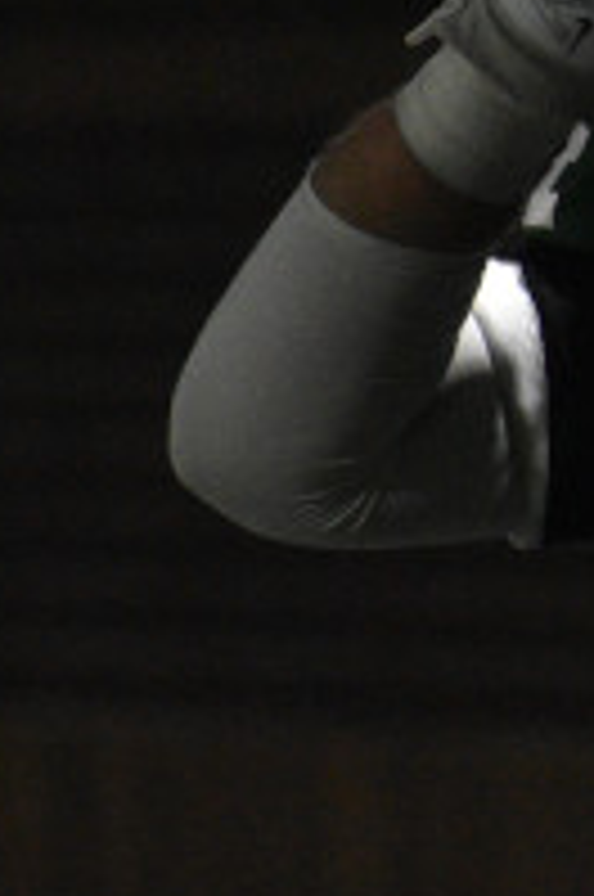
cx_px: 1017
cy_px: 146
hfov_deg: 1.3
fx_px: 26303
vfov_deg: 2.0
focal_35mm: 1059
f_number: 5
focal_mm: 165
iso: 3200
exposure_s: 1/250
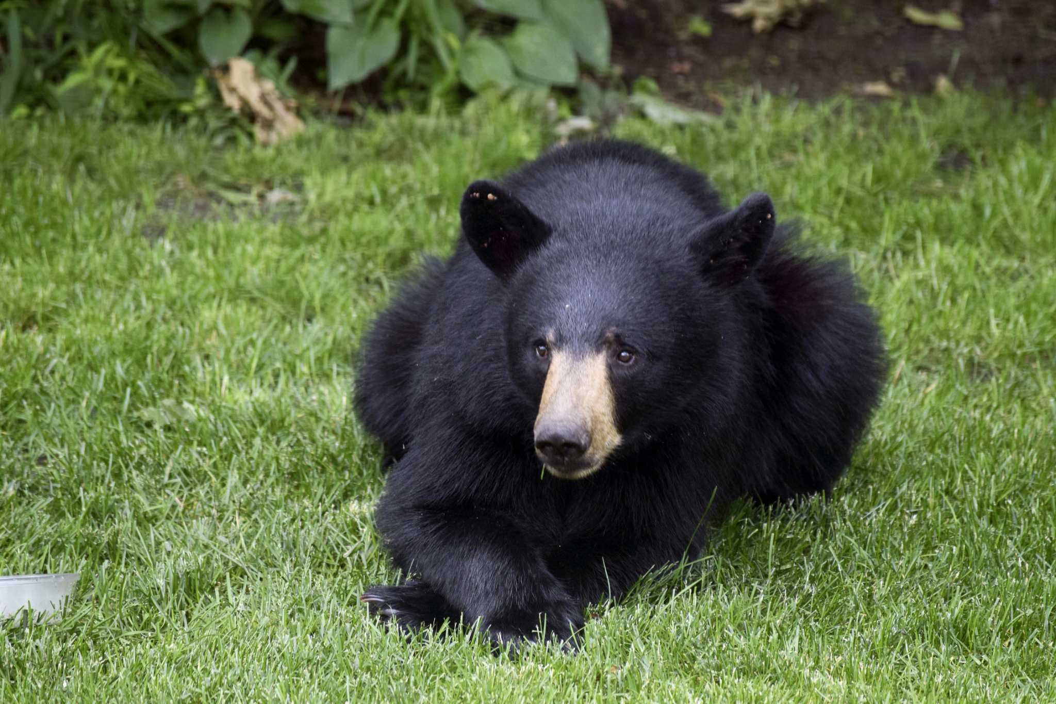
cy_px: 352
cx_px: 528
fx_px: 8799
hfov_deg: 6.9
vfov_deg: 4.6
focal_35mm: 300
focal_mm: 200
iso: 800
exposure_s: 1/250
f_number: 5.6
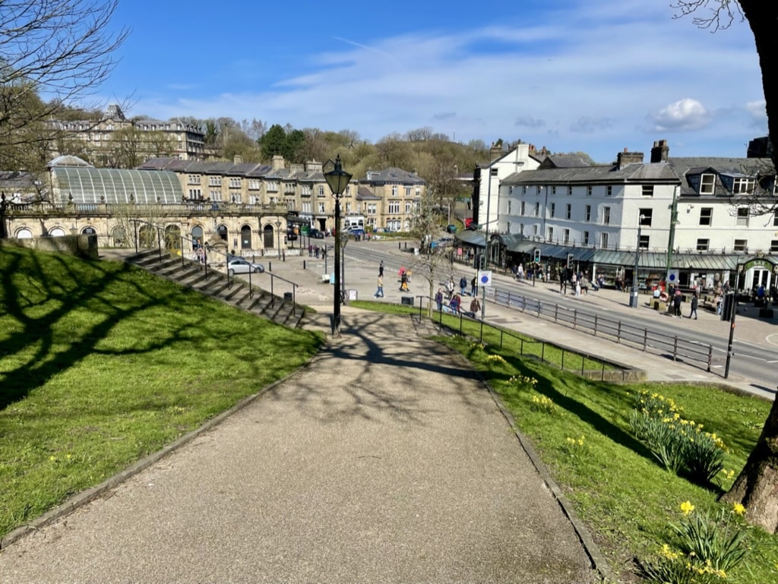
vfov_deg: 53.1
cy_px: 292
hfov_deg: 67.3
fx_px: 585
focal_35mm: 26
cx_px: 389
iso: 32
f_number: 1.6
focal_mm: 4.2
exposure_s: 1/3861
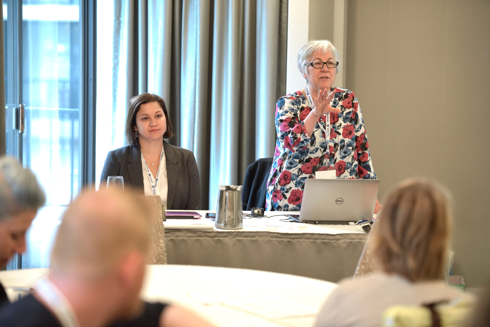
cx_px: 245
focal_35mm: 116
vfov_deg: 11.8
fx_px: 1579
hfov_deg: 17.6
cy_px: 164
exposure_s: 1/250
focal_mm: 116
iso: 4000
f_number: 2.8
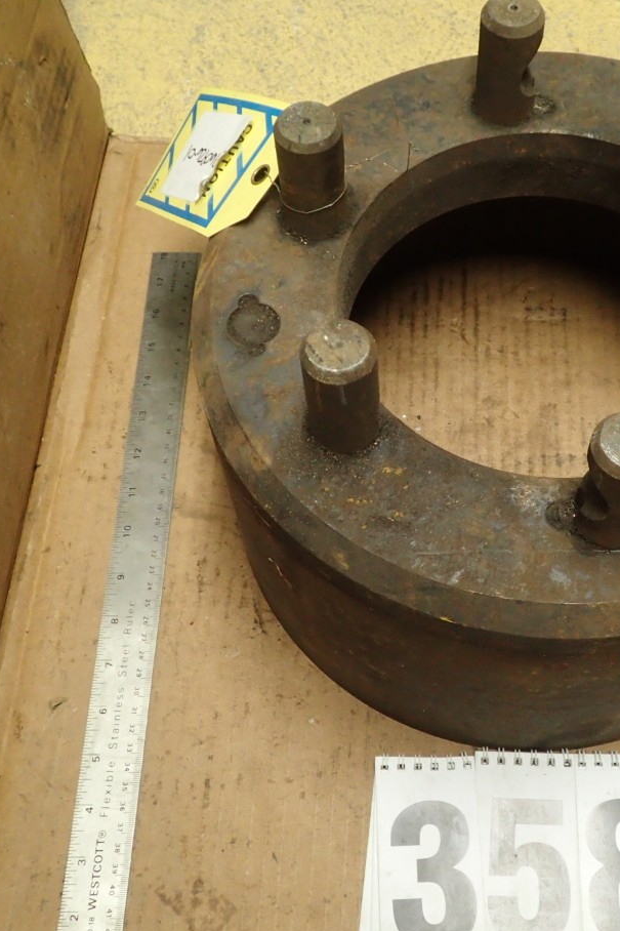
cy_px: 468
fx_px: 1137
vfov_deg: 44.5
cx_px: 415
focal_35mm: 44
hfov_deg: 30.3
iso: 400
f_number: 2.3
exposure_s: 1/30
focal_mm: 5.5
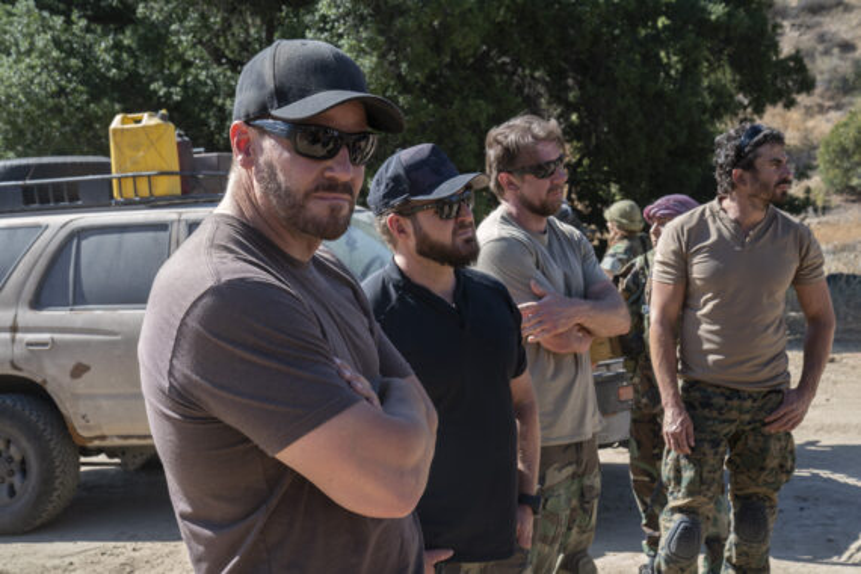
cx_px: 430
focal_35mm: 52
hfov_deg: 38.2
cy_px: 287
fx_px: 1244
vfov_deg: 26.0
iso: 800
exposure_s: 1/320
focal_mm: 52
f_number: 9
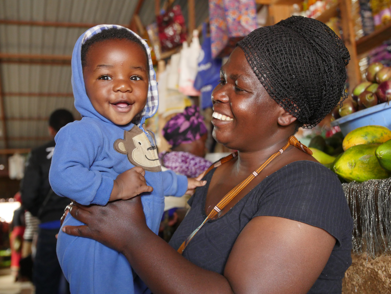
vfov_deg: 29.1
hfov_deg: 38.2
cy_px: 147
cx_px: 196
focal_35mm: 50
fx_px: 565
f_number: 2.8
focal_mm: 25
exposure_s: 1/60
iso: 1600
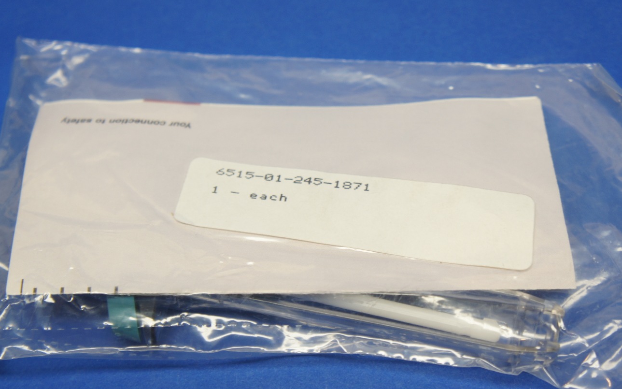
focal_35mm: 63
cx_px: 316
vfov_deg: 20.7
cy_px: 239
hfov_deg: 32.7
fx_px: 1062
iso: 200
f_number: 4.5
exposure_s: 1/30
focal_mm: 33
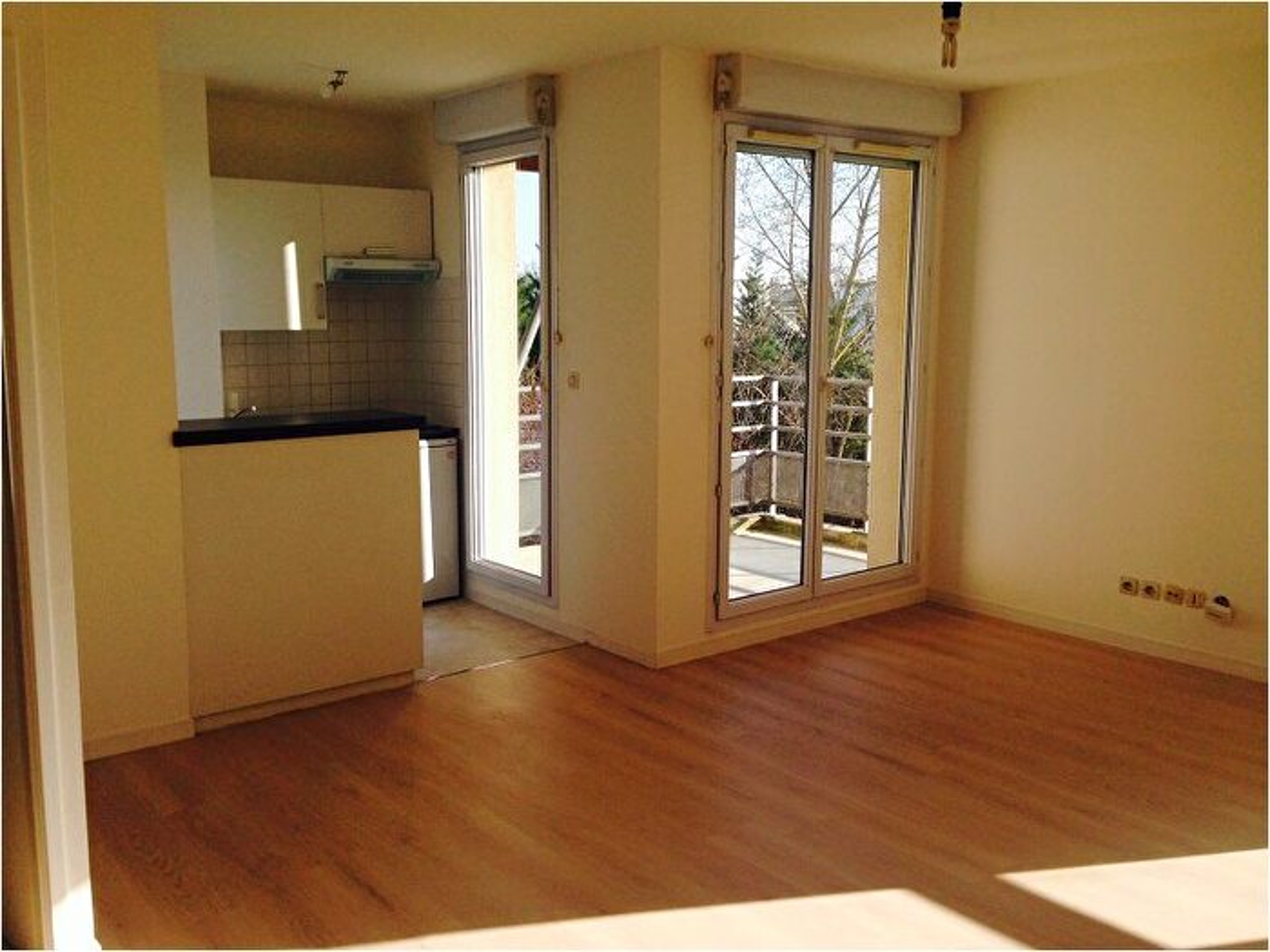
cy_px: 476
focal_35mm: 33
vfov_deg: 42.9
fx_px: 1211
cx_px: 635
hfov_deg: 55.4
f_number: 2.4
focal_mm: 4.12
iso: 50
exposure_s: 1/497
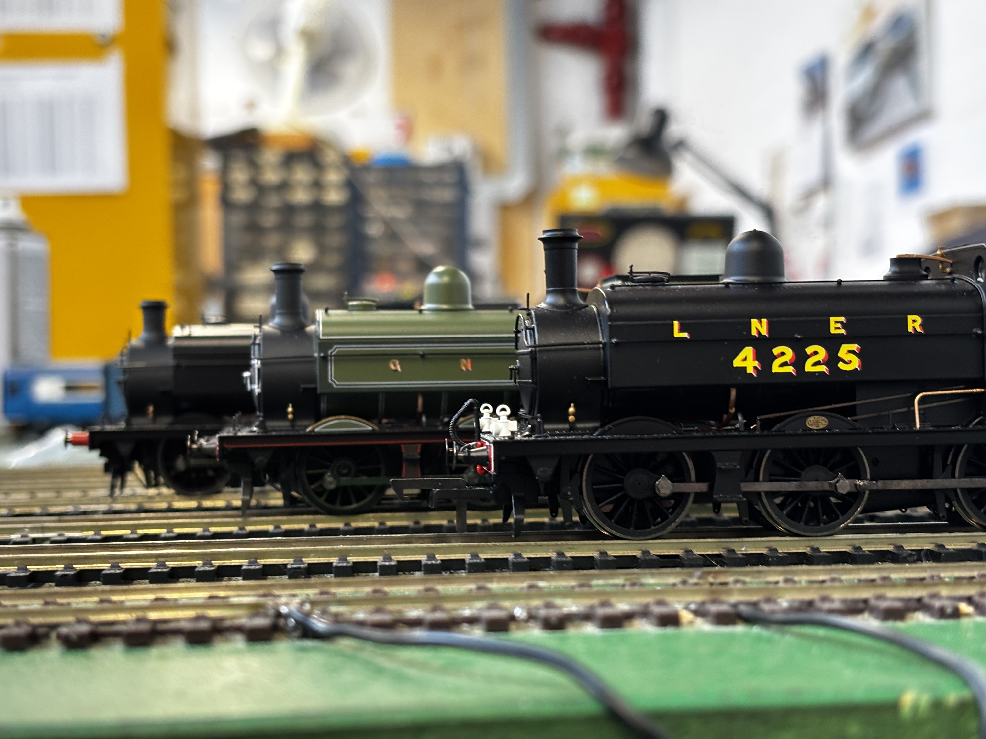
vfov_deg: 28.0
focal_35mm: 52
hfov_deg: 36.8
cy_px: 370
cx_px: 493
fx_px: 1481
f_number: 1.6
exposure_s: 1/50
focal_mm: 5.96
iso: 64
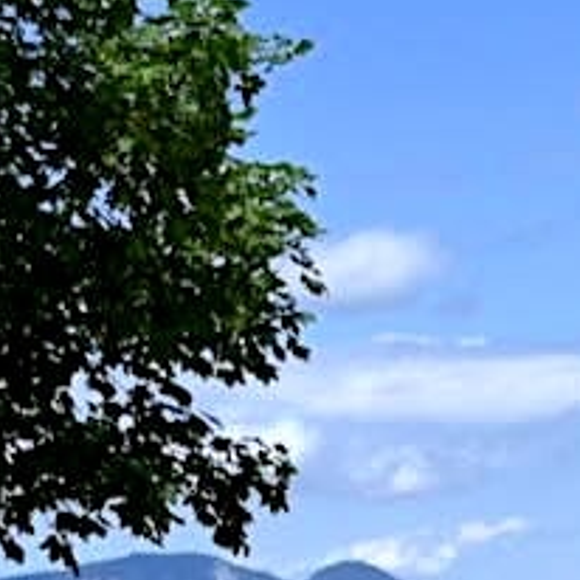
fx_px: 2256
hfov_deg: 11.8
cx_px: 1408
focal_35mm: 119
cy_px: 1097
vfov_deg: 13.0
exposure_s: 1/320
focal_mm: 24
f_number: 9
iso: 100
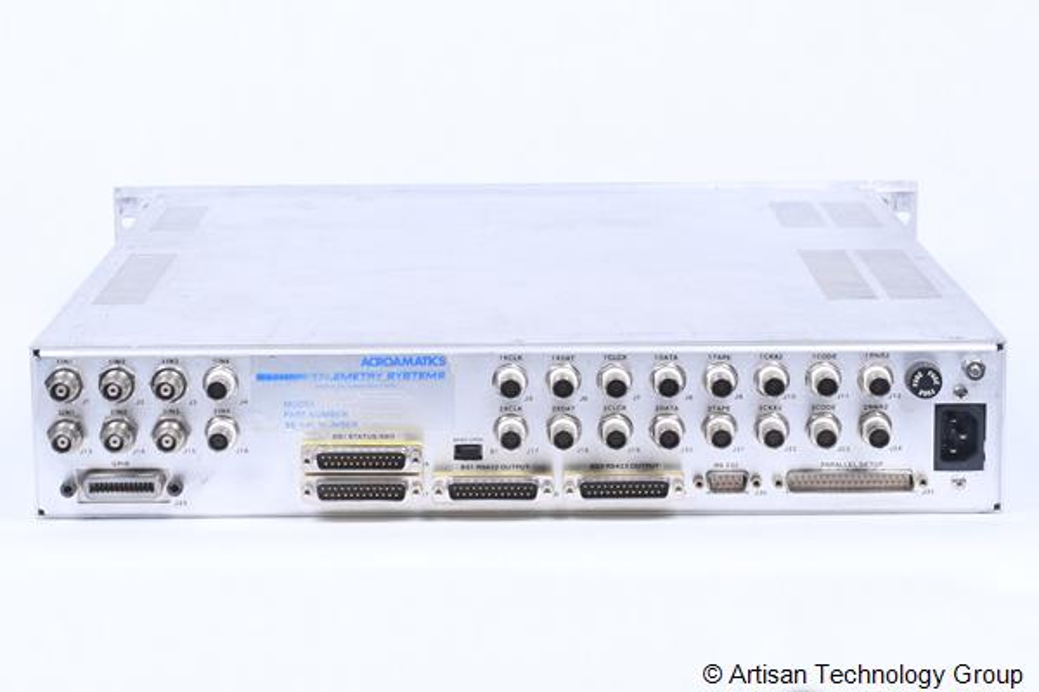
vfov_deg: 23.8
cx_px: 520
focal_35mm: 57
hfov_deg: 35.1
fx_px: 1645
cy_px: 346
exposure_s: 1/250
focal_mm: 38
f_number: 14
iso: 200
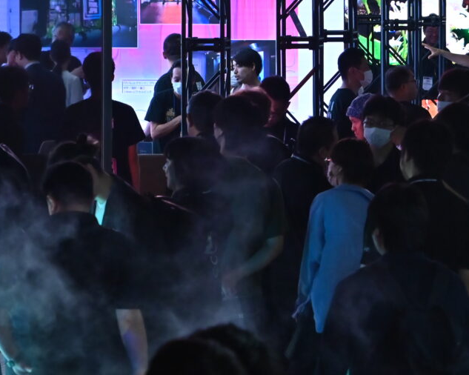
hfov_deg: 5.7
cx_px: 431
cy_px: 44
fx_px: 4718
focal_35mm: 340
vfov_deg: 4.5
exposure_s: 1/200
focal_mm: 112
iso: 3200
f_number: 8
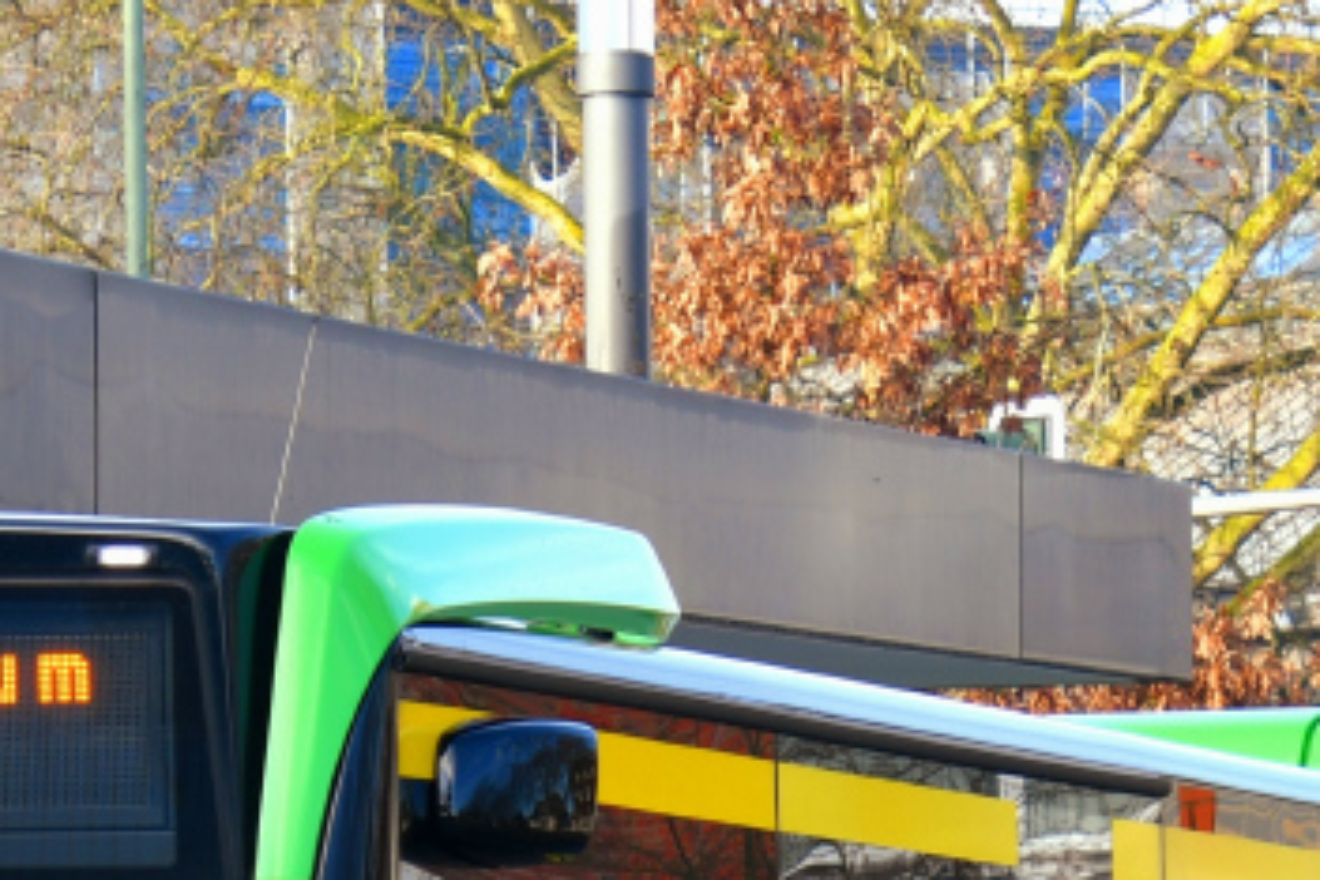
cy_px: 1375
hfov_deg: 6.8
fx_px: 11146
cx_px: 696
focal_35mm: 304
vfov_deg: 4.5
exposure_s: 1/60.2
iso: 125
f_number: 8
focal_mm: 55
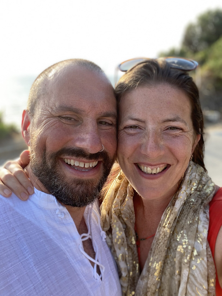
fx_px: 257
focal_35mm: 30
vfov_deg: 60.0
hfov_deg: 46.8
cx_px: 111
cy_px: 148
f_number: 2.2
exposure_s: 1/122
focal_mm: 2.71
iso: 25
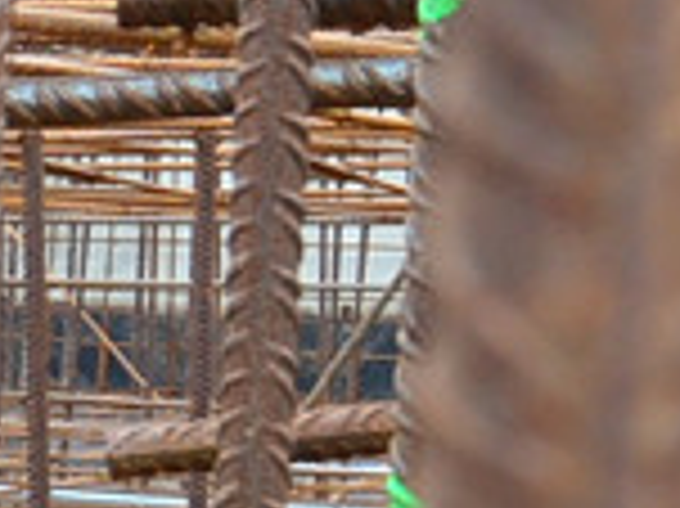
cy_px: 486
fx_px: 4946
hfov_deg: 6.7
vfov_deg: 5.9
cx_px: -1756
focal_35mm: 252
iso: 400
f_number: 6.3
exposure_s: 1/200
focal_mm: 22
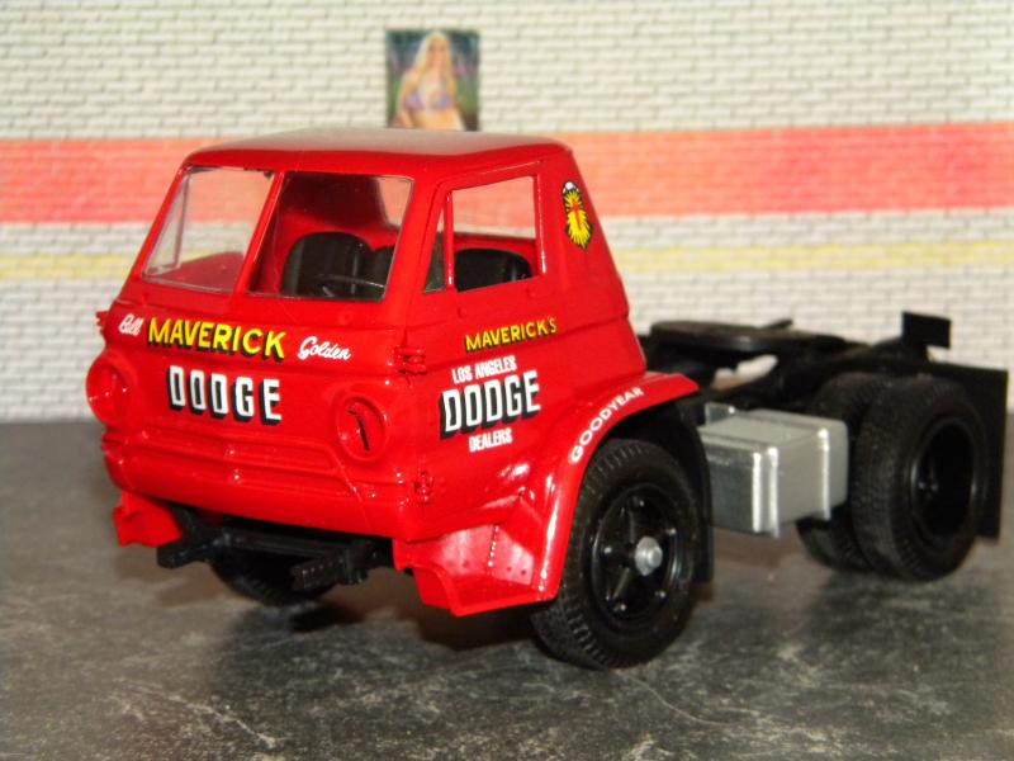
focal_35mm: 83
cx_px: 507
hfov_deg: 23.6
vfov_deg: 17.8
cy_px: 380
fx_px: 2431
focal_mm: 15.1
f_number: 4.5
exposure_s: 1/30
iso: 400
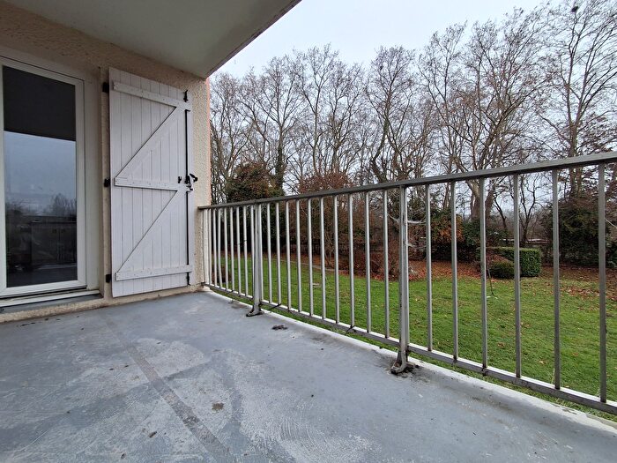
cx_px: 308
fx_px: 285
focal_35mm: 16
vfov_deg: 78.1
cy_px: 232
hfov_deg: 94.5
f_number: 2.2
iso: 40
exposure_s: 1/352
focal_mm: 1.64
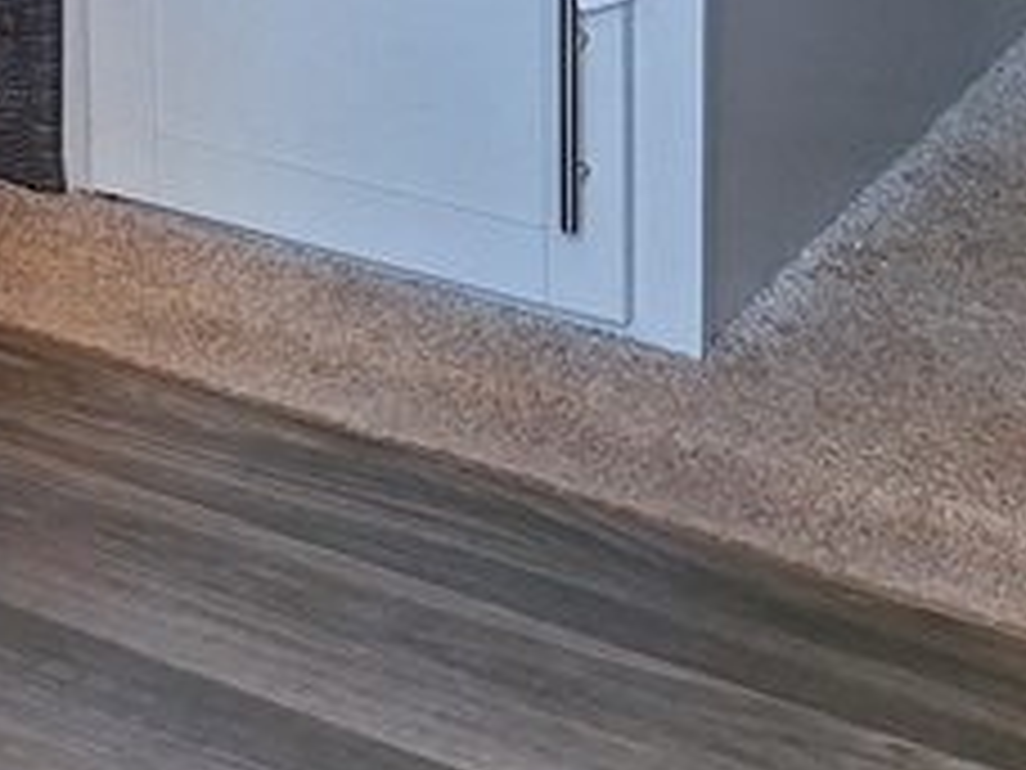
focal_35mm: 101
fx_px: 2994
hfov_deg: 17.4
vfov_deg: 13.0
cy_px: -693
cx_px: -536
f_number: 1.8
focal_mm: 5.54
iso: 64
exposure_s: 1/100
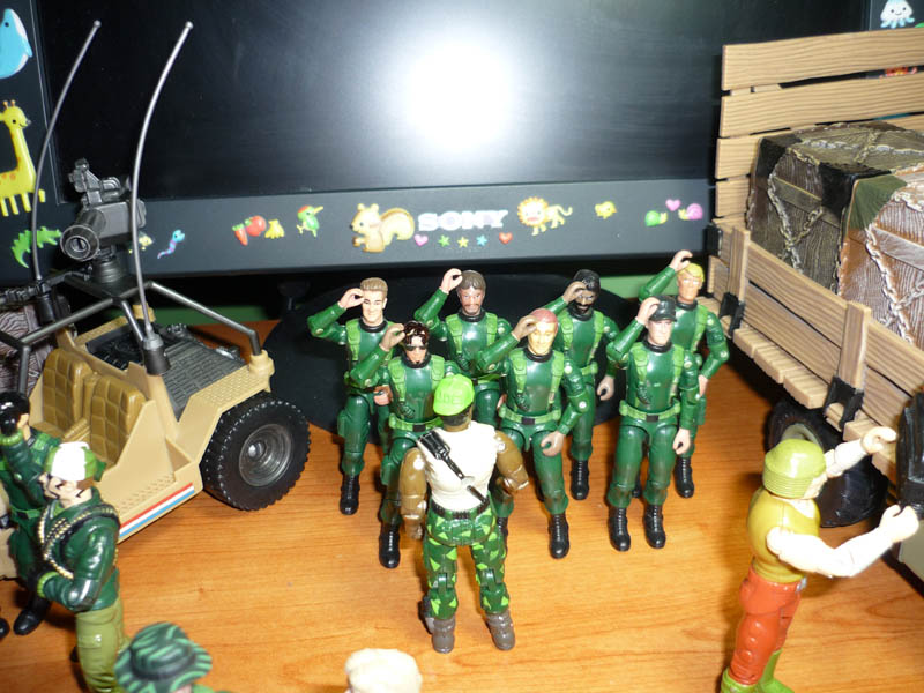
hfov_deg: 55.4
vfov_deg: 42.9
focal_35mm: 33
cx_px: 462
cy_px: 346
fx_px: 881
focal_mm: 5.5
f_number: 2.8
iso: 100
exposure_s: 1/30
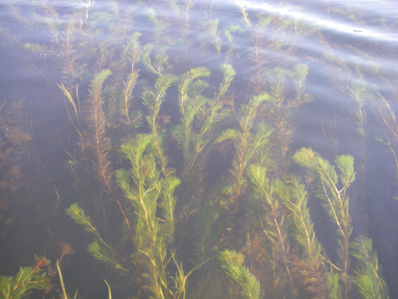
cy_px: 150
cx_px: 199
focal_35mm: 38
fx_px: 437
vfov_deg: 37.7
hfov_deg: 49.0
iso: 64
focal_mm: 6.3
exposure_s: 1/60
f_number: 3.3
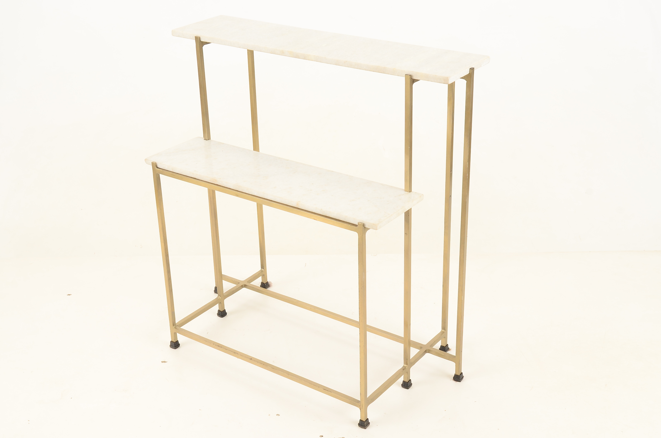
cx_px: 330
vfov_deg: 26.4
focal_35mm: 51
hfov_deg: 39.0
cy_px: 219
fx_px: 934
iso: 320
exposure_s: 1/60
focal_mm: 34
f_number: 11
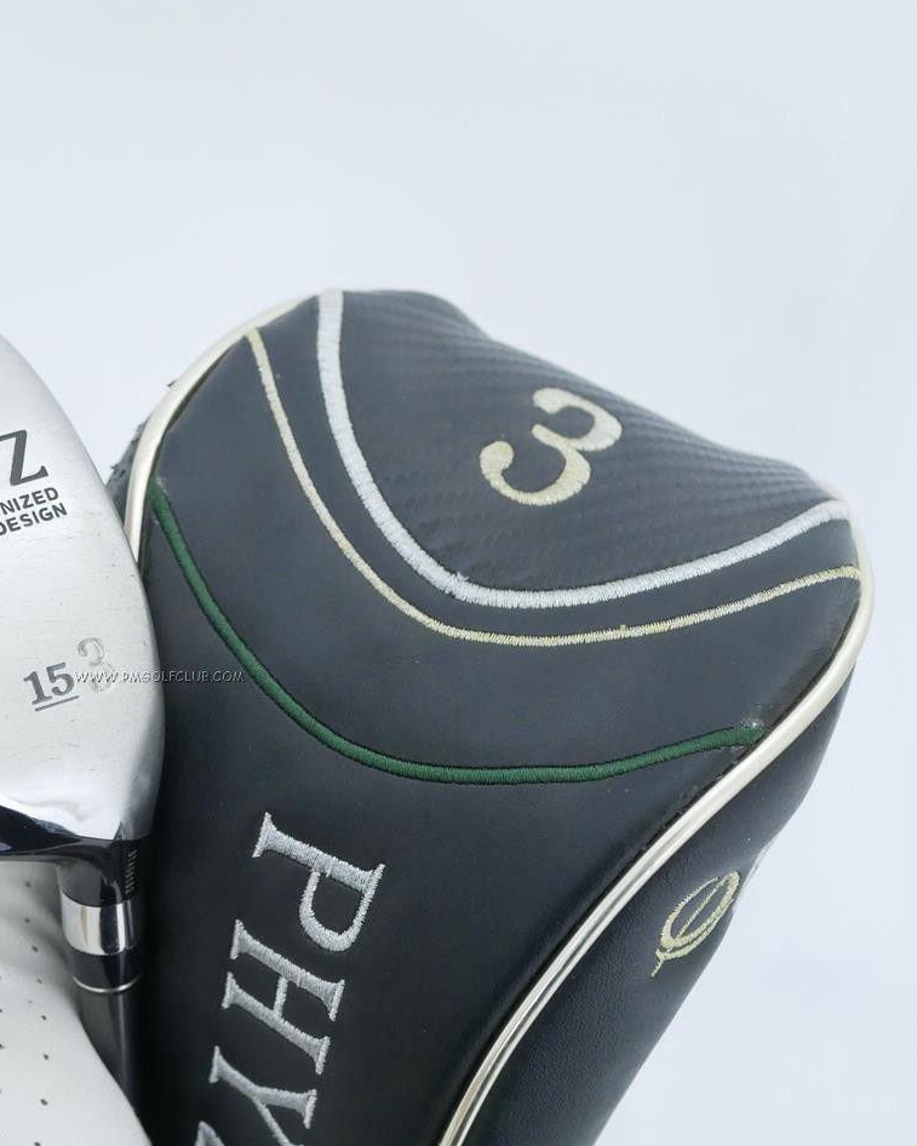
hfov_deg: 22.8
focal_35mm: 66
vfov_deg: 28.7
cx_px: 159
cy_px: 567
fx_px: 2239
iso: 1600
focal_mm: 25
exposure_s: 1/50
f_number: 4.5
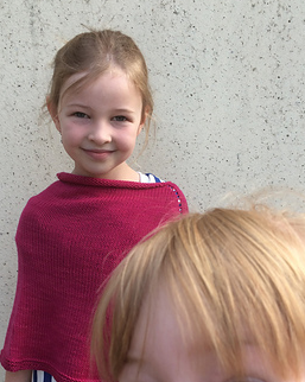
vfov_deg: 41.6
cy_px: 250
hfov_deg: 34.1
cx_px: 134
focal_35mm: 44
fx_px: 497
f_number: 2.2
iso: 32
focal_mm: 4.15
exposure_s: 1/187
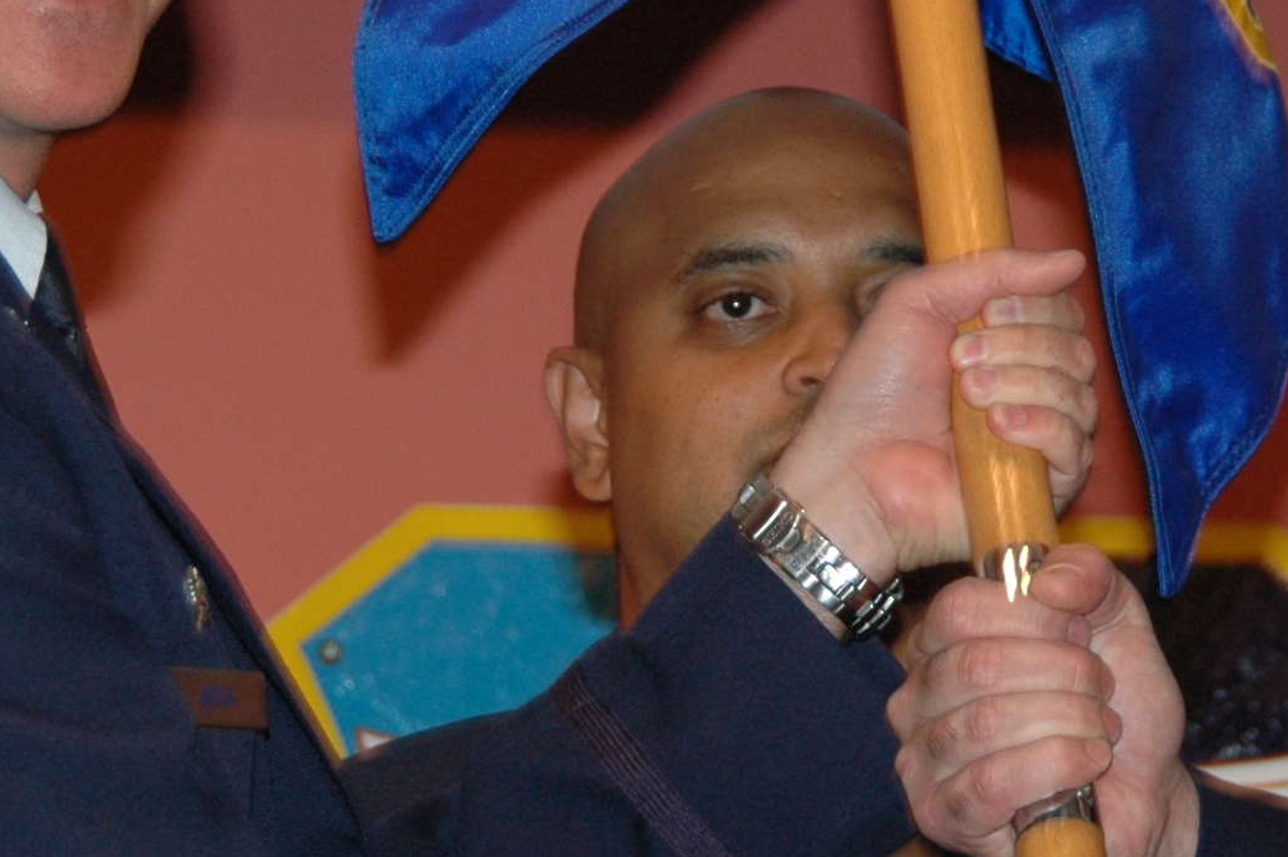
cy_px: 205
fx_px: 10868
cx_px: 1035
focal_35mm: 304
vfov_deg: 4.5
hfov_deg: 6.8
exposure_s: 1/60
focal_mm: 70
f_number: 5.3
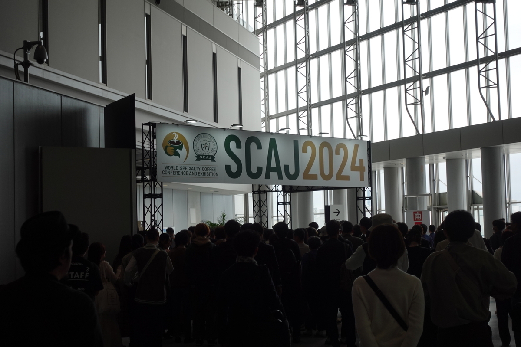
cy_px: 174
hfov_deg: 34.5
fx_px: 839
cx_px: 260
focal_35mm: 58
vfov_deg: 23.4
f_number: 4
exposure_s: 1/250
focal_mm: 21.83
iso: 125
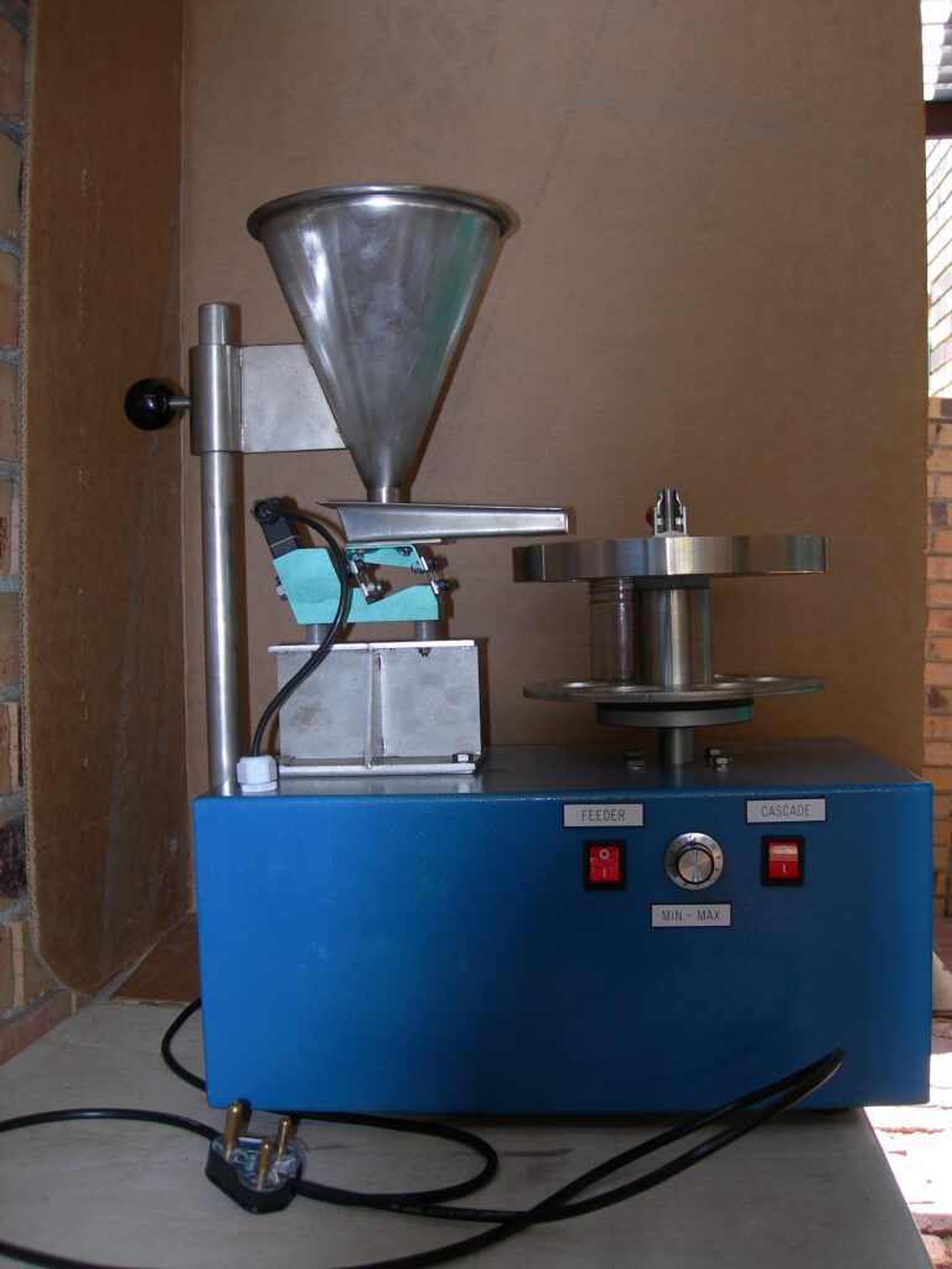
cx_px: 476
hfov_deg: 37.7
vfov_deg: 49.0
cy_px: 634
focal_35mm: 38
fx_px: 1393
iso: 50
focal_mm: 7.8
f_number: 2.8
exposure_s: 1/60.1
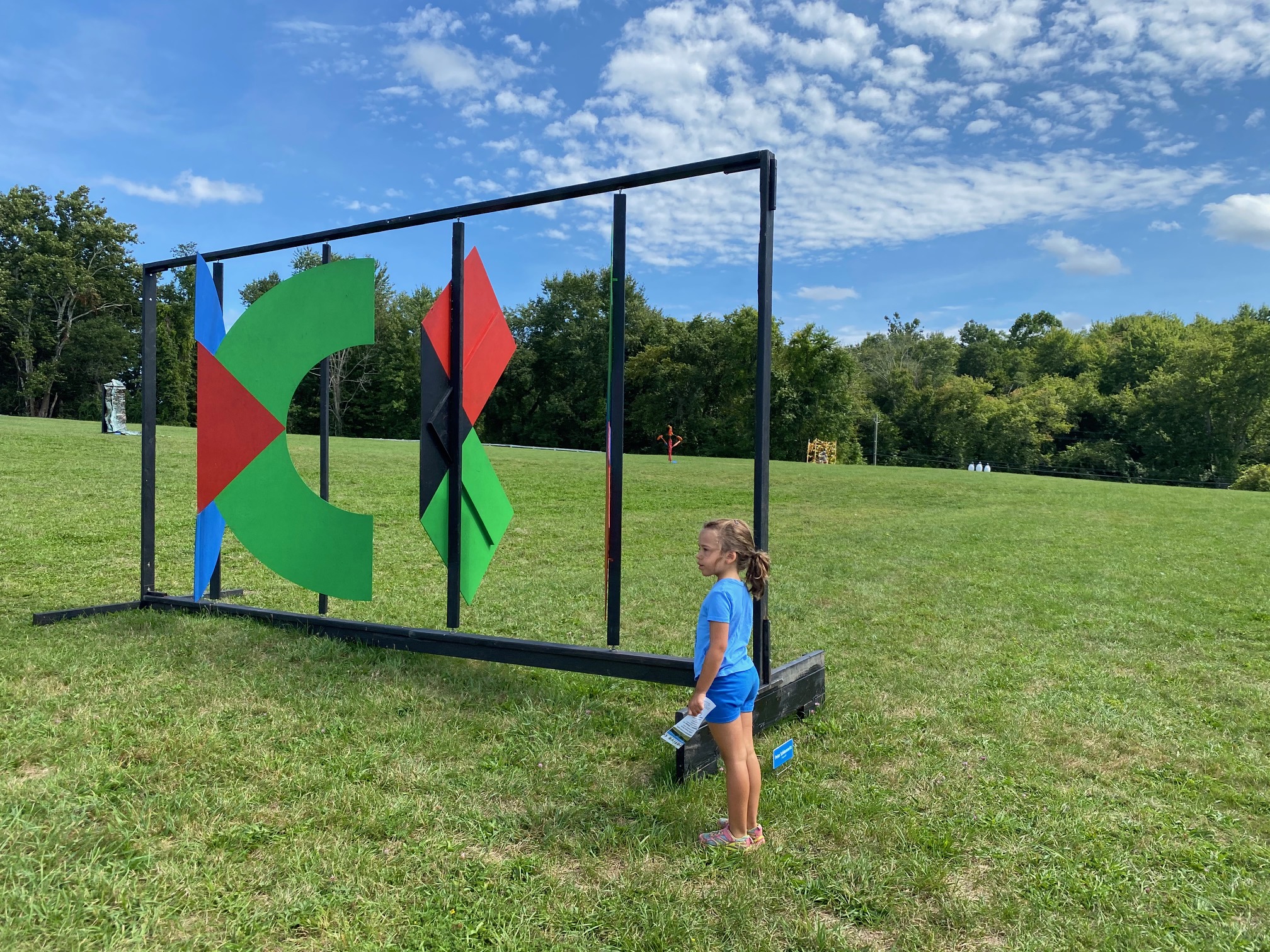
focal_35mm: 26
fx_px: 954
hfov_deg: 67.3
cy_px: 476
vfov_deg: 53.1
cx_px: 635
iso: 32
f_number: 1.8
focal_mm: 4.25
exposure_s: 1/2183
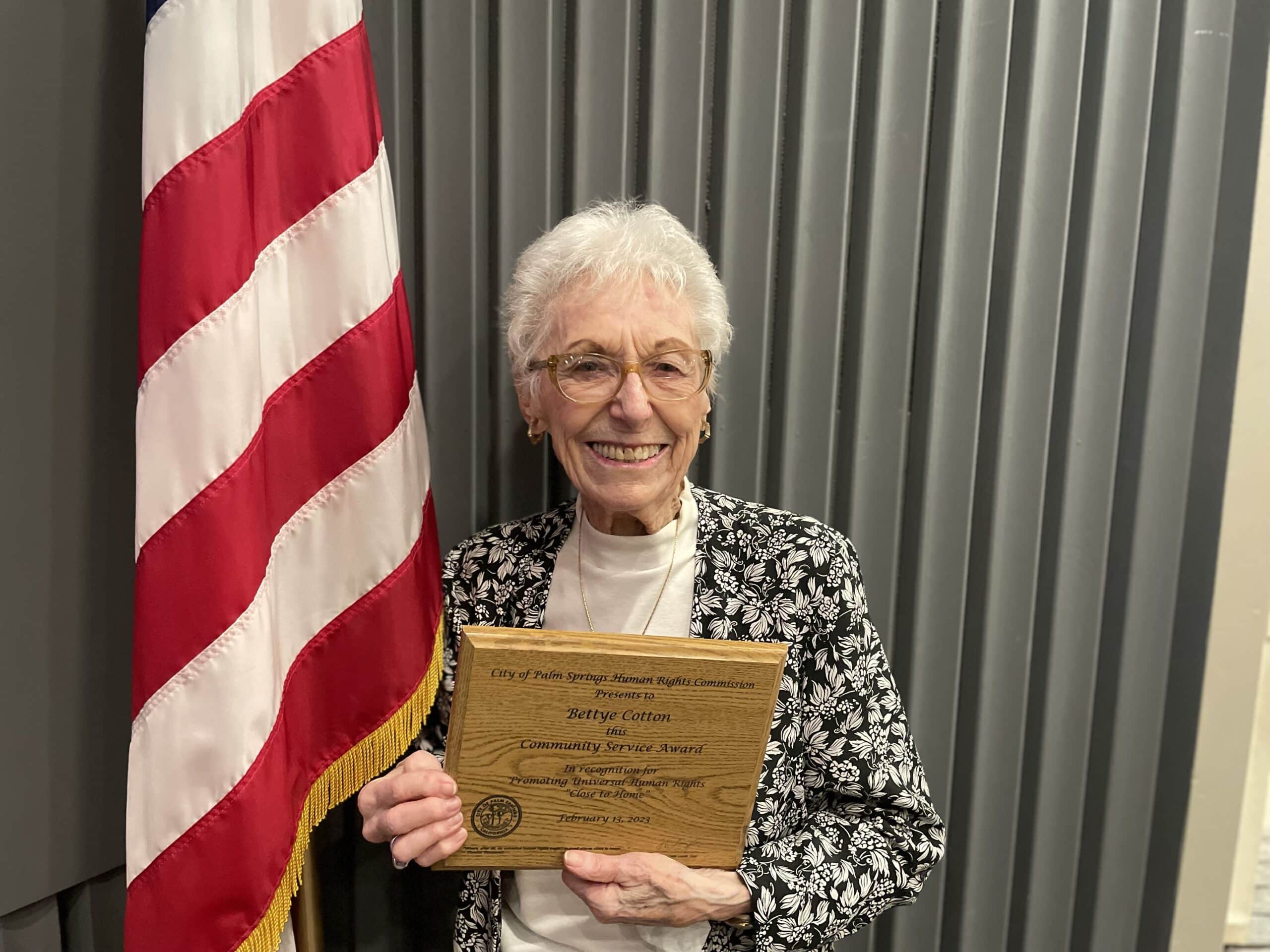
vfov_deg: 53.1
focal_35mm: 26
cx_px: 635
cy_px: 476
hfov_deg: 67.3
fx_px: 954
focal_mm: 4.2
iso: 500
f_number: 1.6
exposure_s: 1/40
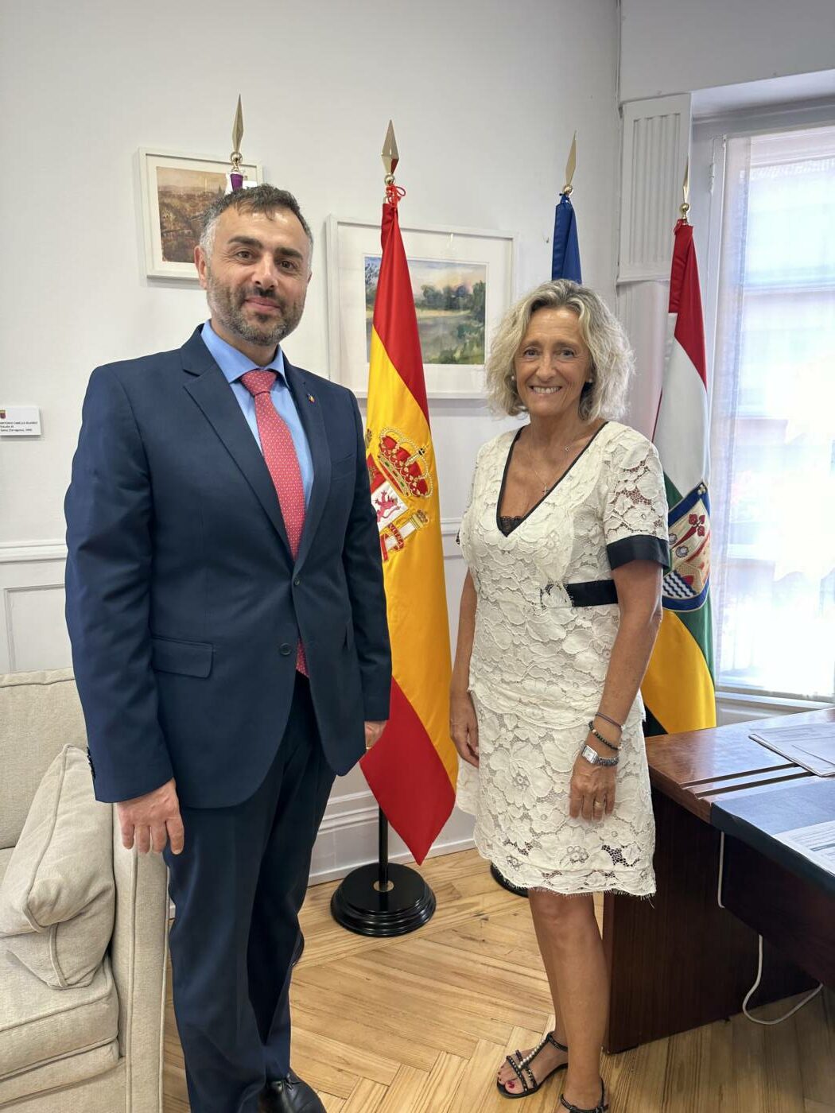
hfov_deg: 56.8
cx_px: 418
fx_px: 772
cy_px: 556
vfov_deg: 71.6
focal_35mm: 24
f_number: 1.78
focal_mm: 6.86
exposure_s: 1/100
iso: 80
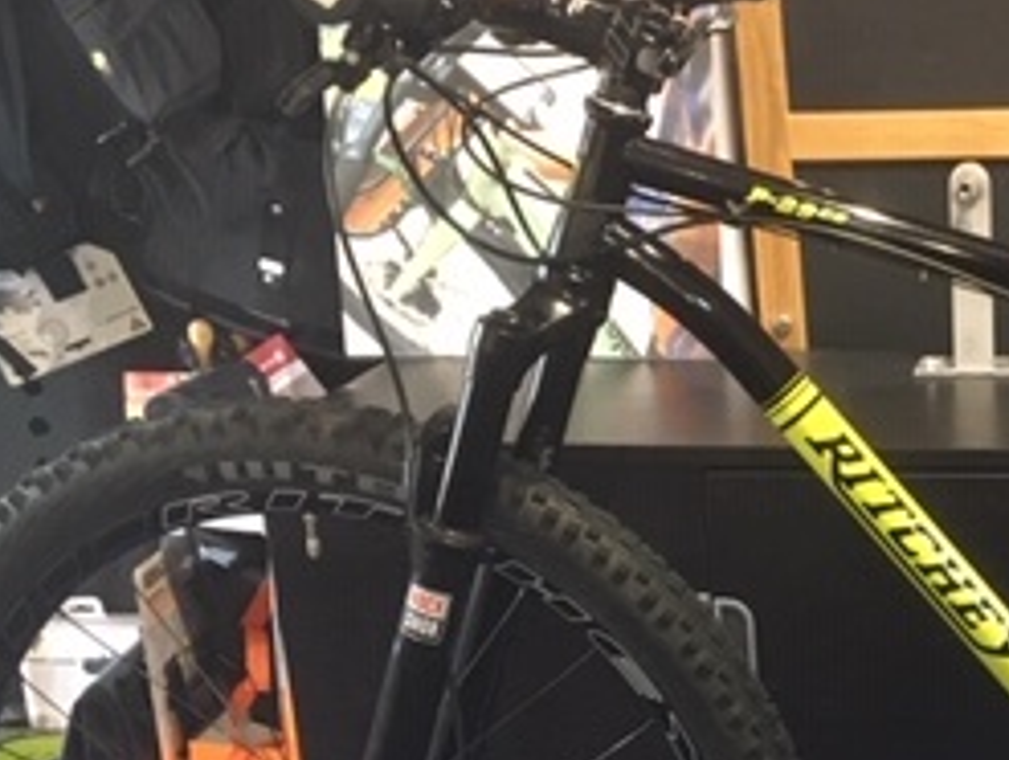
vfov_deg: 19.1
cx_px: 1083
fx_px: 2189
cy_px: 776
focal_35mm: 75
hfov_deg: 24.4
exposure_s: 1/25
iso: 200
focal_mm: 4.15
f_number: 2.2
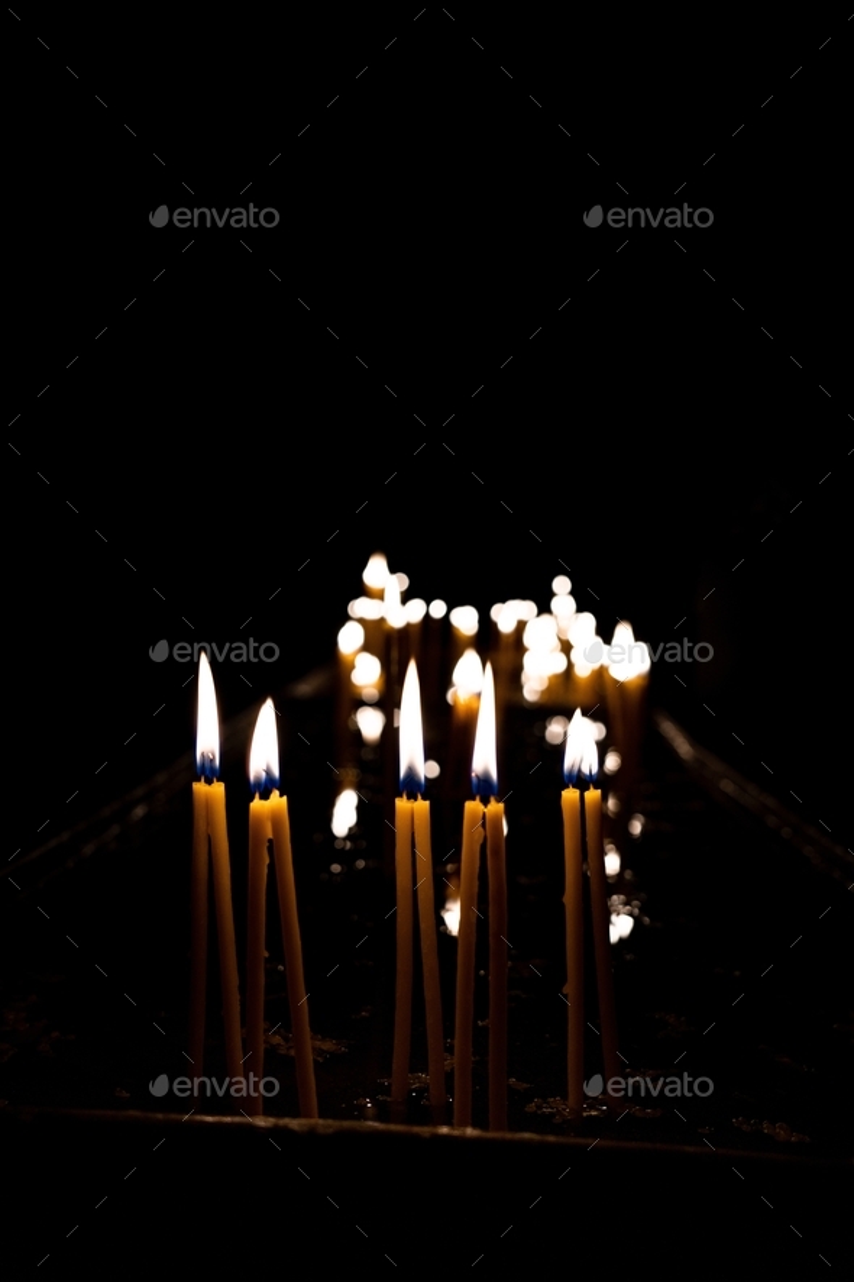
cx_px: 427
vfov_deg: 51.0
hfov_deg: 35.3
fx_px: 1341
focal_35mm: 38
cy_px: 641
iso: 400
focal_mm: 37.7
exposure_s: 1/320
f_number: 4
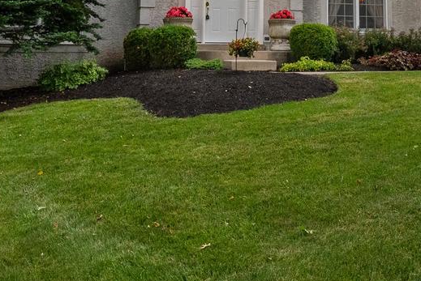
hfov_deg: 32.1
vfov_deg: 20.6
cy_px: -71
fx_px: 714
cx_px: 330
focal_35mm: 61
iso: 3200
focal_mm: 22
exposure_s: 1/160
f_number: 11
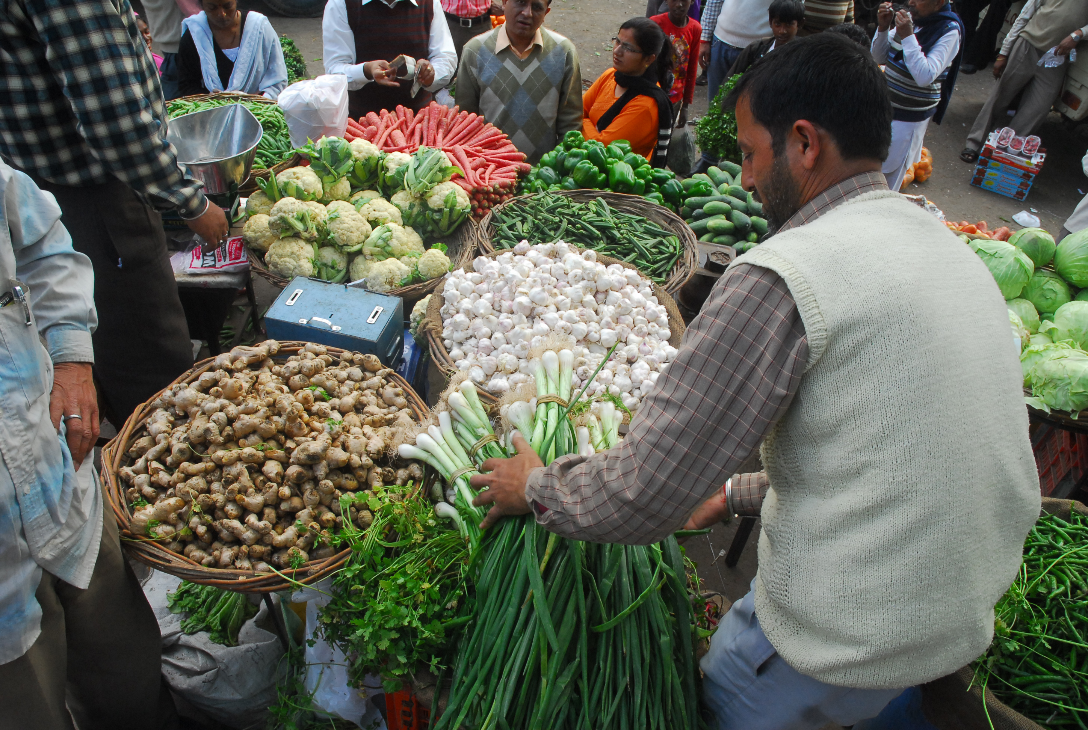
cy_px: 365
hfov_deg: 67.3
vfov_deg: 48.1
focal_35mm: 27
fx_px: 818
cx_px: 544
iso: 500
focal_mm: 18
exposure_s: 1/200
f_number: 7.1
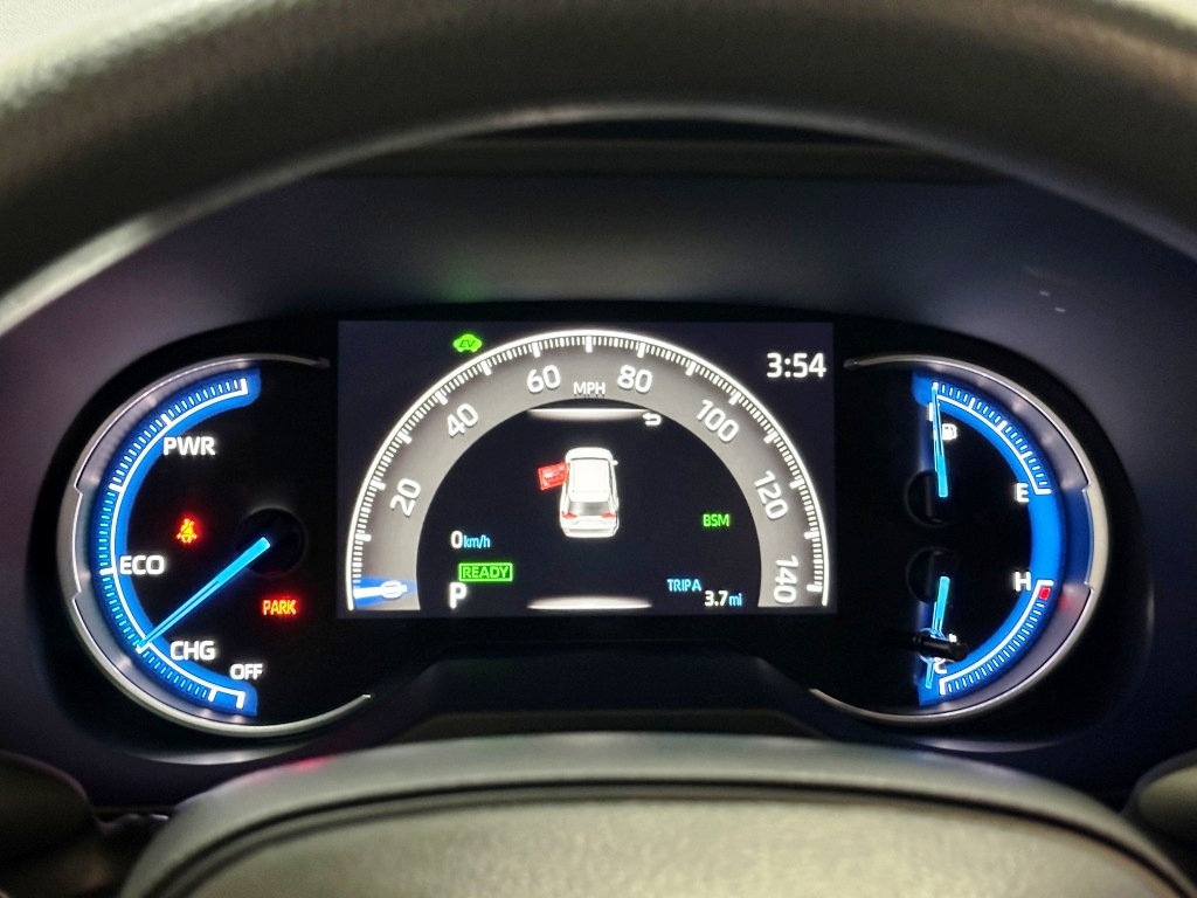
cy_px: 449
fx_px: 1660
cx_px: 598
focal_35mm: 48
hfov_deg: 39.7
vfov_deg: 30.3
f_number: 1.78
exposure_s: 1/28
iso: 500
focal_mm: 6.86
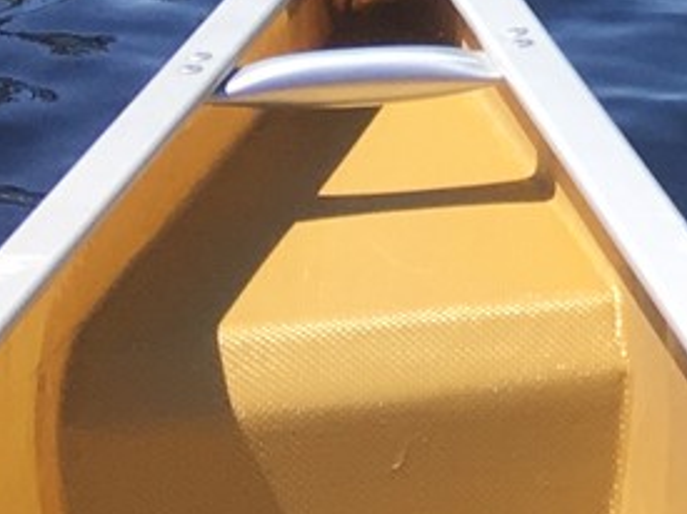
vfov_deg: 6.5
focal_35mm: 211
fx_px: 4186
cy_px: -901
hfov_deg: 8.4
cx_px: 1791
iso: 25
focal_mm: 4.15
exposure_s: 1/1221
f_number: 2.2
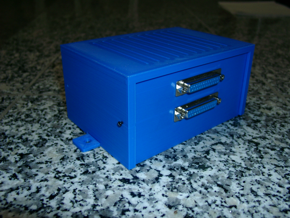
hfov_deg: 54.0
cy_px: 109
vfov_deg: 41.8
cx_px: 145
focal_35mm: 34
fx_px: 285
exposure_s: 1/60
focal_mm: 7.13
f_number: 2
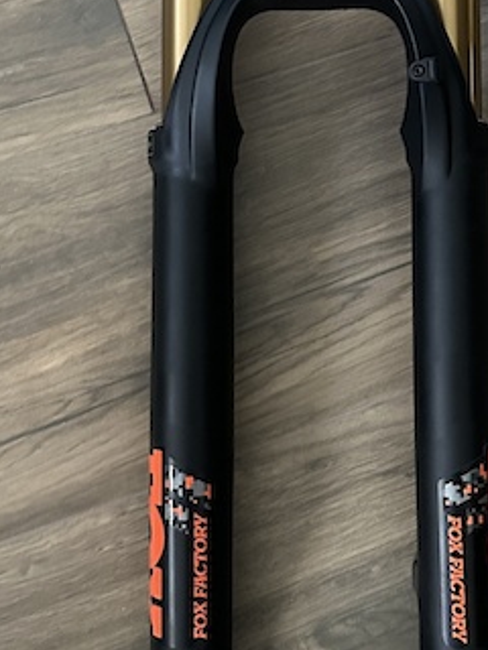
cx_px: 333
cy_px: 134
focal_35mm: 60
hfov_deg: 24.3
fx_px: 1128
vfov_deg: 31.4
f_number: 1.78
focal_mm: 6.86
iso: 1000
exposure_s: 1/33
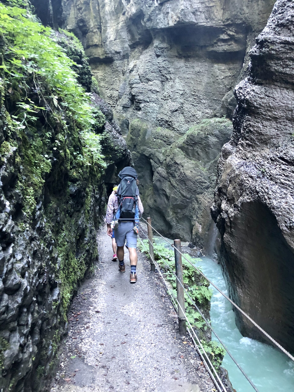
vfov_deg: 63.4
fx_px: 317
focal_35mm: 28
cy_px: 196
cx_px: 147
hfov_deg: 49.7
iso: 100
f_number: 1.8
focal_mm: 3.99
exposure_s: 1/9
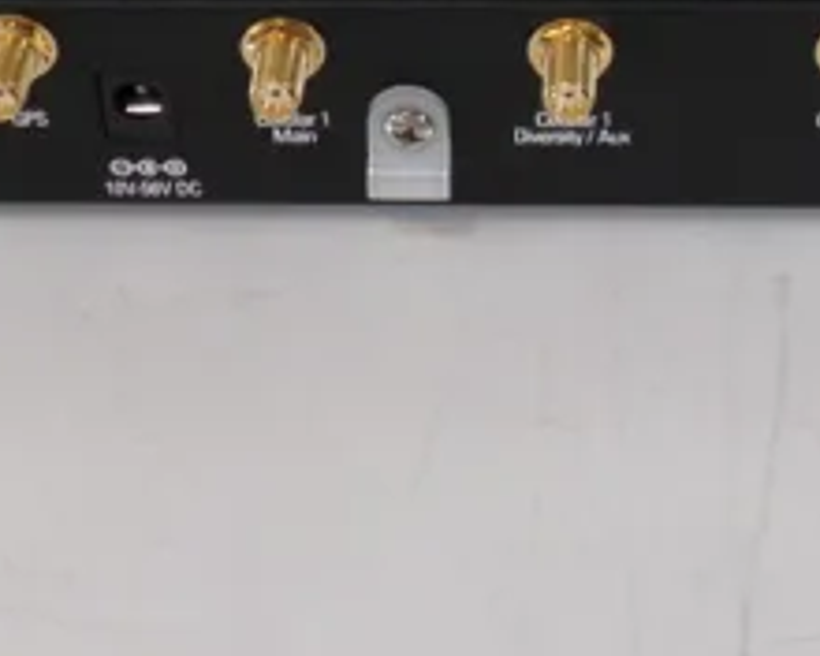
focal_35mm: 100
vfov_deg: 14.7
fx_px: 2427
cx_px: 628
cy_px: -212
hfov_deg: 19.0
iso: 80
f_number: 2.5
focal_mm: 4.5
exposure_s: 1/60
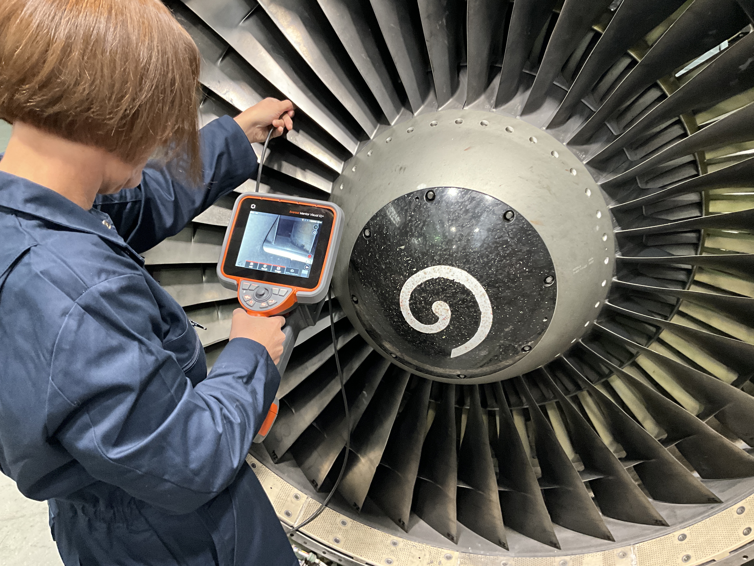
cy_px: 283
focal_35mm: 29
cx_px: 377
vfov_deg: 48.2
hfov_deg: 61.7
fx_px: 632
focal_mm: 3
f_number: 1.8
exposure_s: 1/53
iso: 320
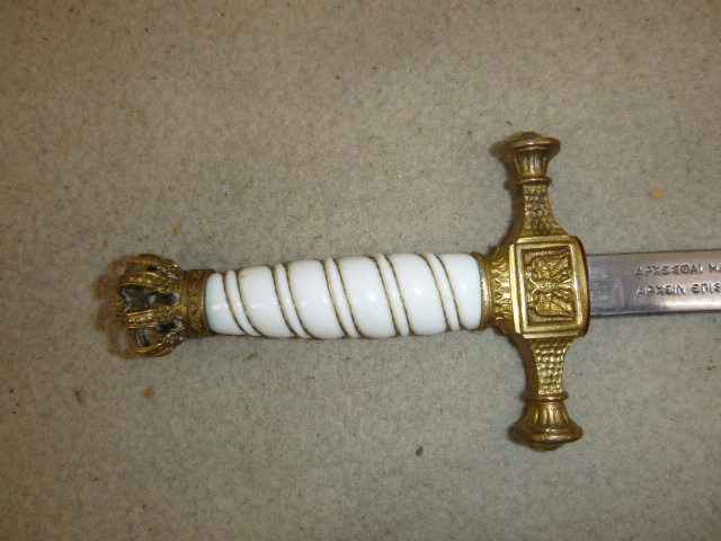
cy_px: 270
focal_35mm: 25
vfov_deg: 54.9
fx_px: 521
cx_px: 360
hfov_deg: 69.4
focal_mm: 4.5
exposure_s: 1/60
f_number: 3.9
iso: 200
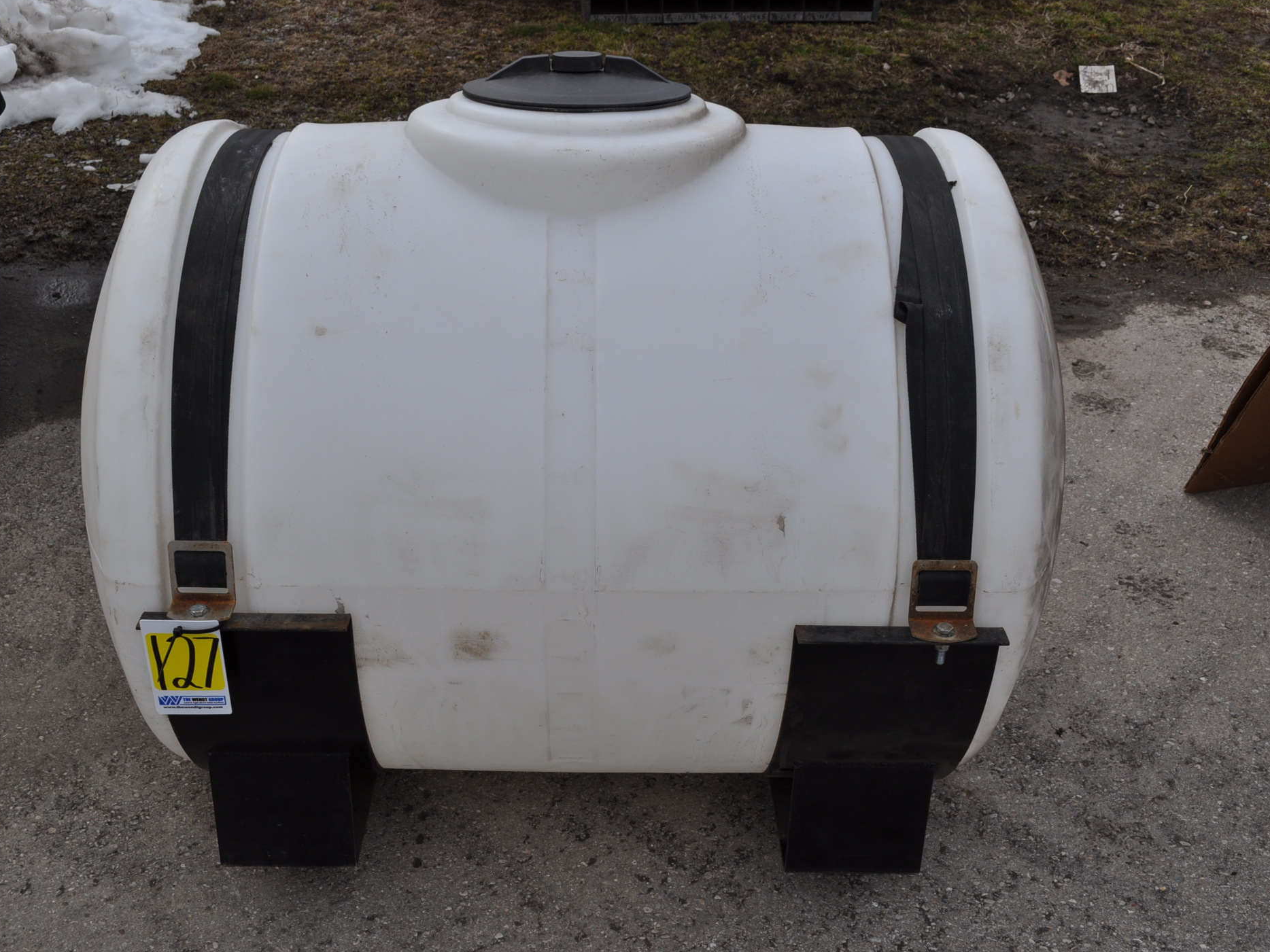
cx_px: 588
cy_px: 480
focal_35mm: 43
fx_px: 1578
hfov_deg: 43.8
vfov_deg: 33.6
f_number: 10
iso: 200
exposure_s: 1/400
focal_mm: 26
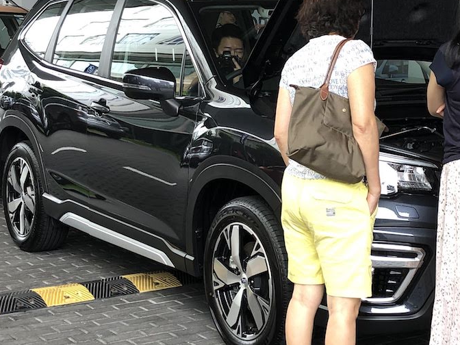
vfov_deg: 18.4
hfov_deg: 24.3
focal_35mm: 80
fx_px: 1063
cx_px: 293
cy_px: 123
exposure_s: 1/100
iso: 40
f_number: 1.8
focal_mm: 4
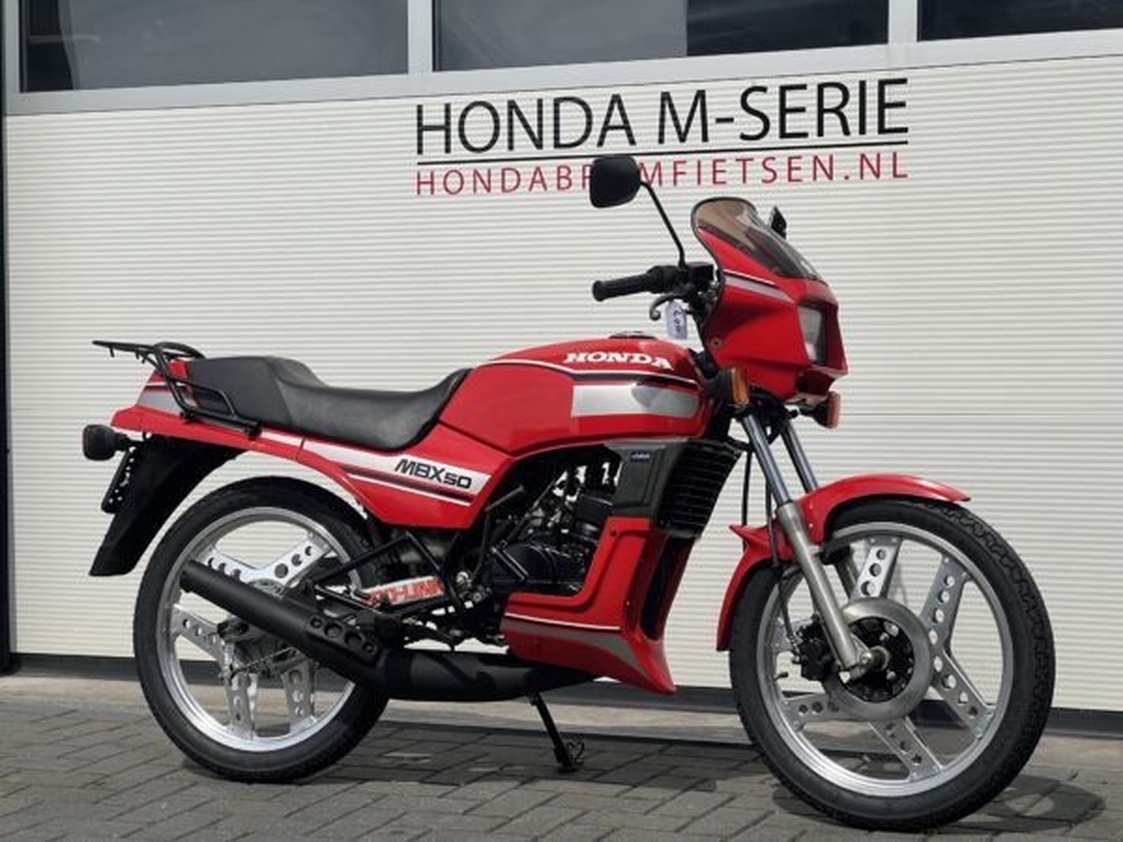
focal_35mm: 77
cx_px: 562
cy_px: 421
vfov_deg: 19.1
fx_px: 2498
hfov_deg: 25.3
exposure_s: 1/1553
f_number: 2.8
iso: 32
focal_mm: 9
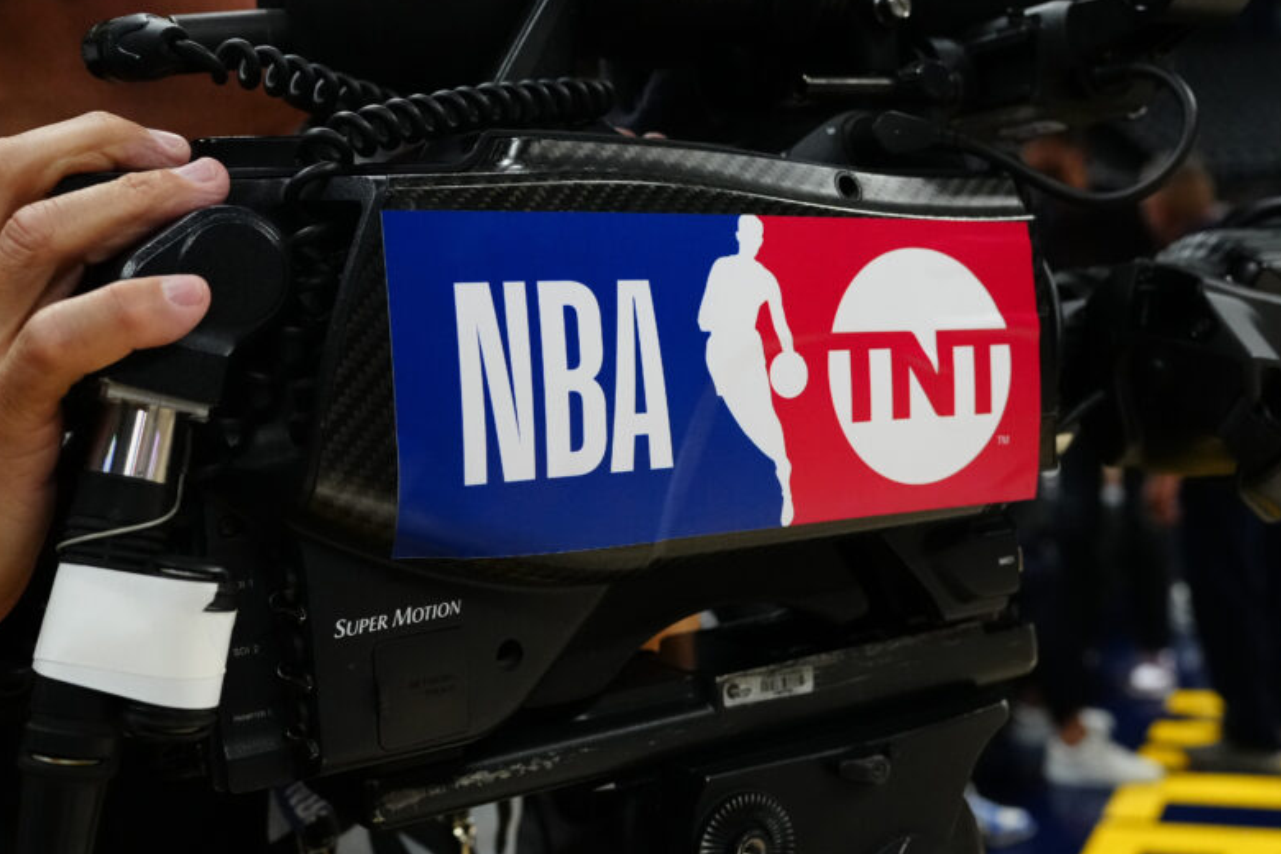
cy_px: 378
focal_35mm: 45
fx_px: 1601
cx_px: 718
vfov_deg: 29.8
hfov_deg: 43.5
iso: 4000
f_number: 4
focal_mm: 26
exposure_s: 1/1250
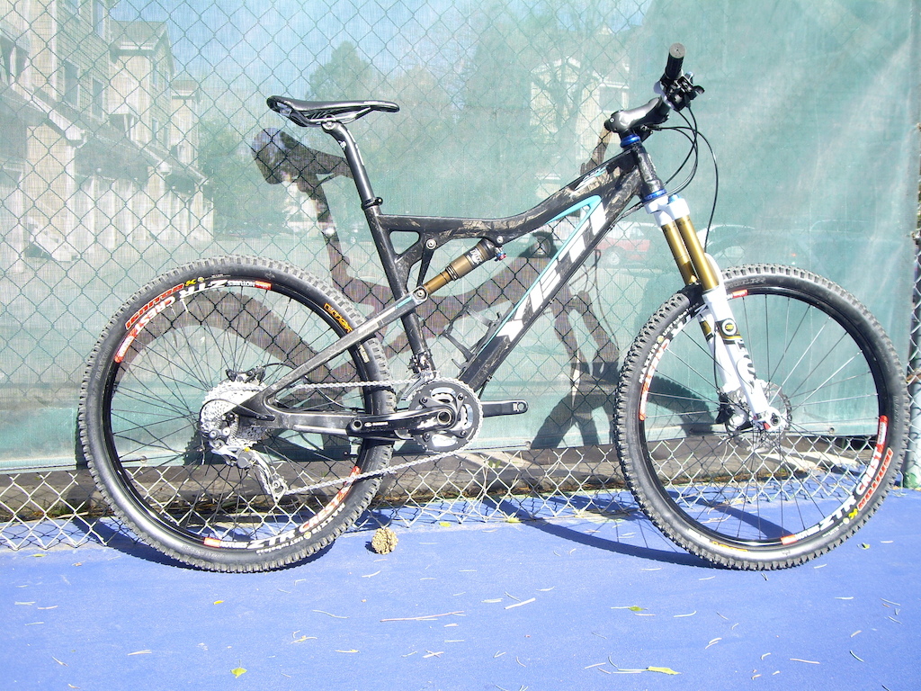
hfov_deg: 49.0
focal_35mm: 38
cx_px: 460
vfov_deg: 37.7
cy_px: 346
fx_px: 1011
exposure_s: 1/100
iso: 50
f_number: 4.3
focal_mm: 6.2
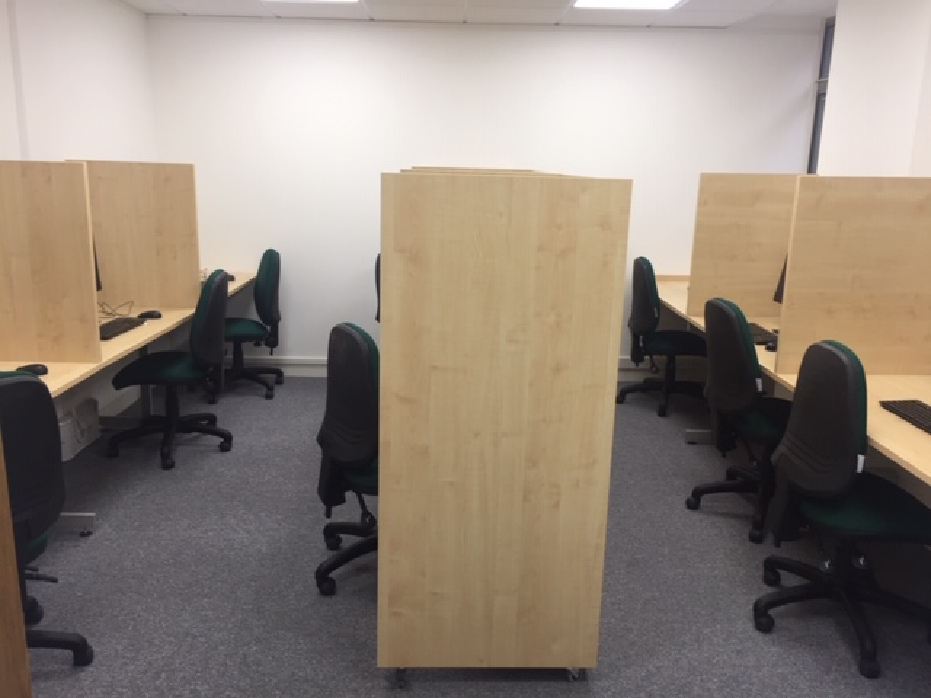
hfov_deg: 61.7
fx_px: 780
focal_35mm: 29
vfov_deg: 48.2
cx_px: 466
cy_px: 349
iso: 40
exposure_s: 1/50
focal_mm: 4.15
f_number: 2.2
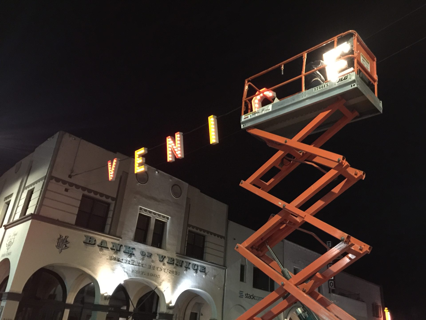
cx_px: 213
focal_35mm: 29
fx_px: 357
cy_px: 160
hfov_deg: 61.7
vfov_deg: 48.2
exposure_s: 1/4
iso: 200
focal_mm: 4.15
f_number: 2.2
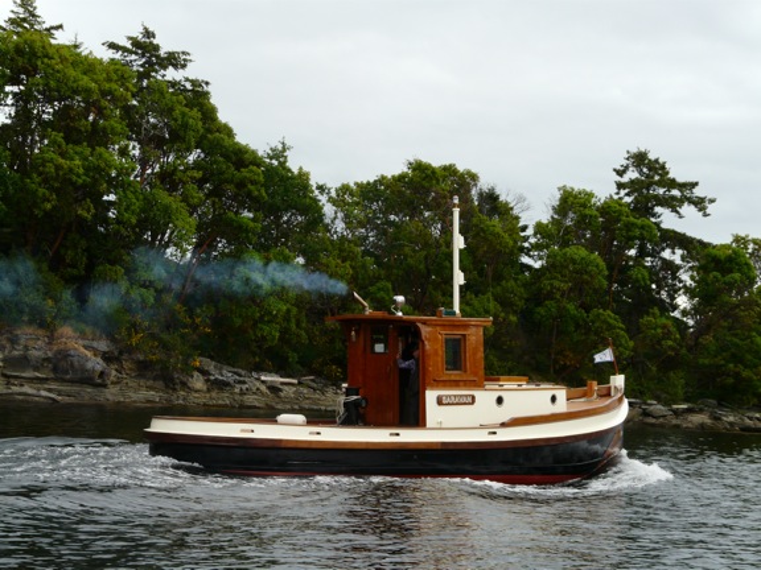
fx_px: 1407
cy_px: 285
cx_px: 380
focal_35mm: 64
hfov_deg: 30.3
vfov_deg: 22.9
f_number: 5
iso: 100
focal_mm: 10.5
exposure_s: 1/250
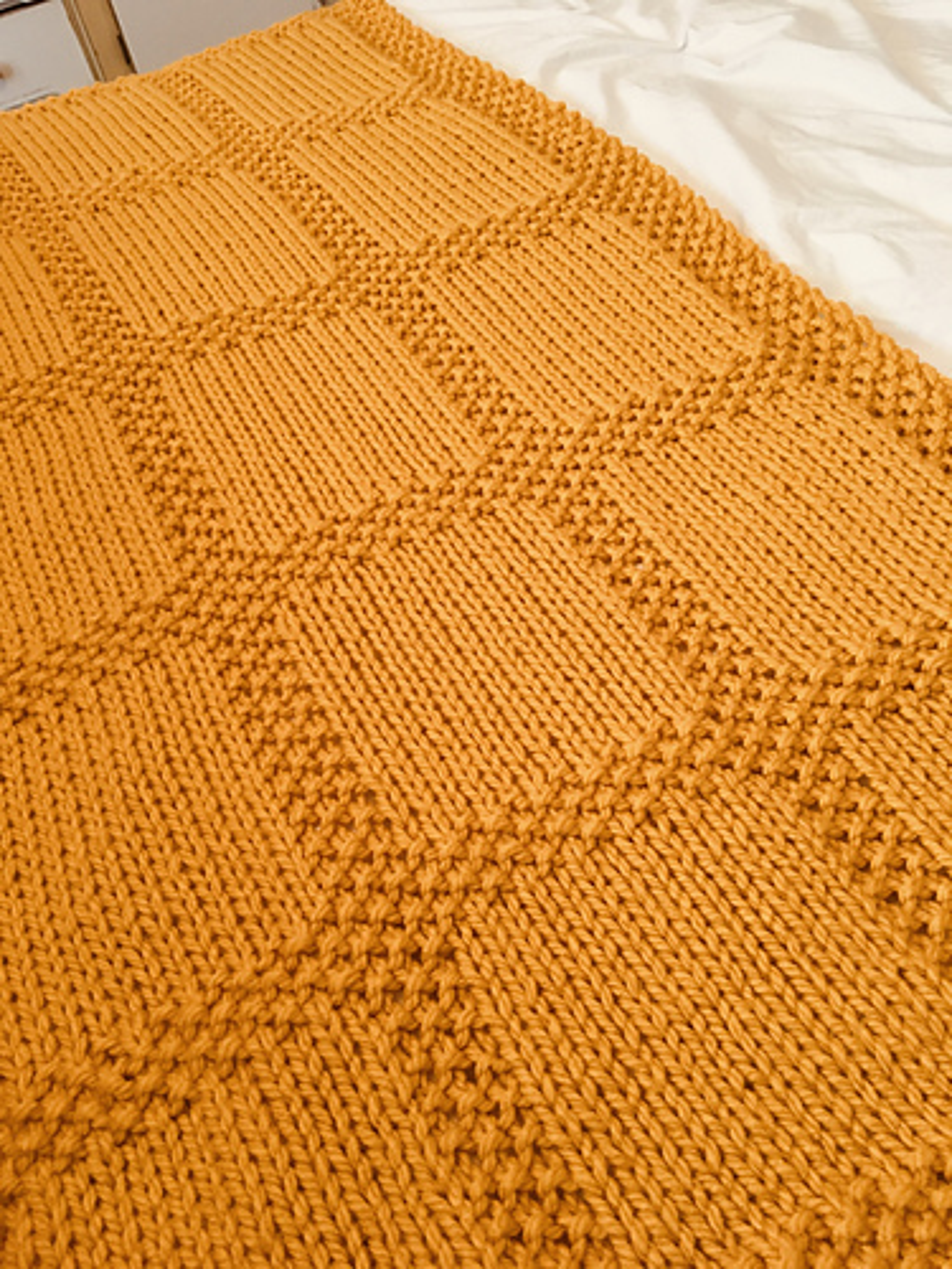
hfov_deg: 48.2
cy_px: 634
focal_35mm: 29
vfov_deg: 61.7
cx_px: 476
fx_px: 1063
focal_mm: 4.15
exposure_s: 1/33
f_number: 2.2
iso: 160
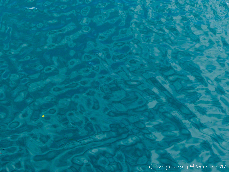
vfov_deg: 19.6
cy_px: 86
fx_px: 496
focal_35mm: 75
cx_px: 114
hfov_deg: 26.0
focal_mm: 13.5
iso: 200
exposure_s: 1/250
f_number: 3.2
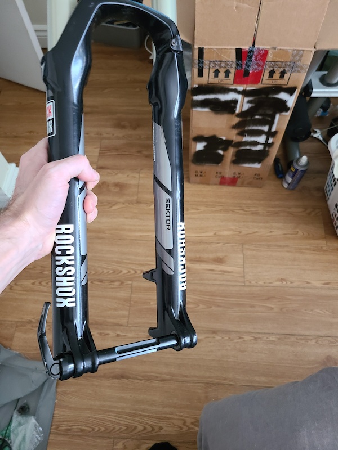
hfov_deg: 53.1
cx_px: 169
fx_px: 338
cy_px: 225
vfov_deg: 67.3
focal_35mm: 26
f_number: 1.8
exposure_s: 1/40
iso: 250
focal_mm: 5.4
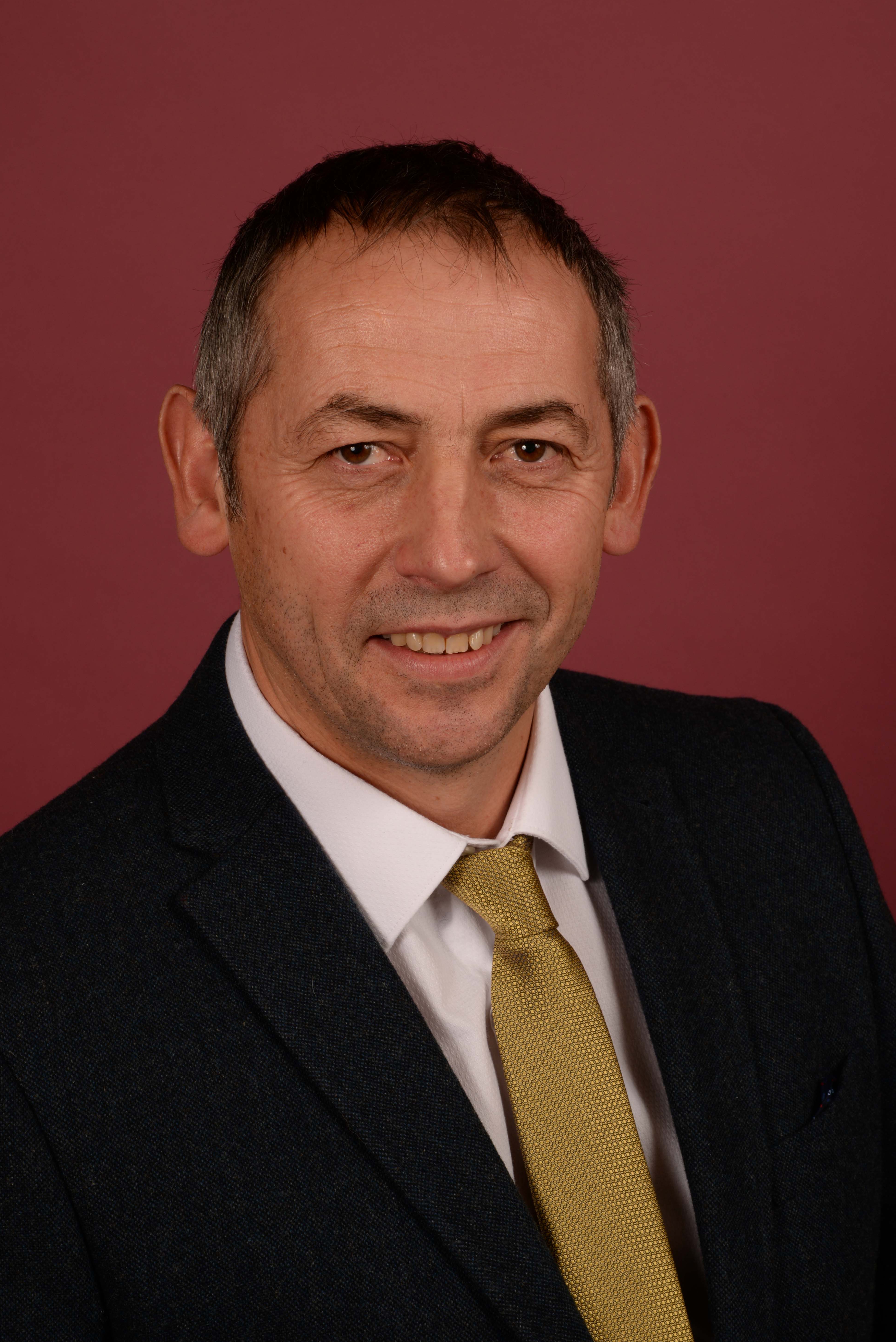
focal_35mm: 116
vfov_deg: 17.6
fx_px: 4326
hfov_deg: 11.8
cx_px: 451
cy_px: 664
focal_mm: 112
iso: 200
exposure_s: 1/100
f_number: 18
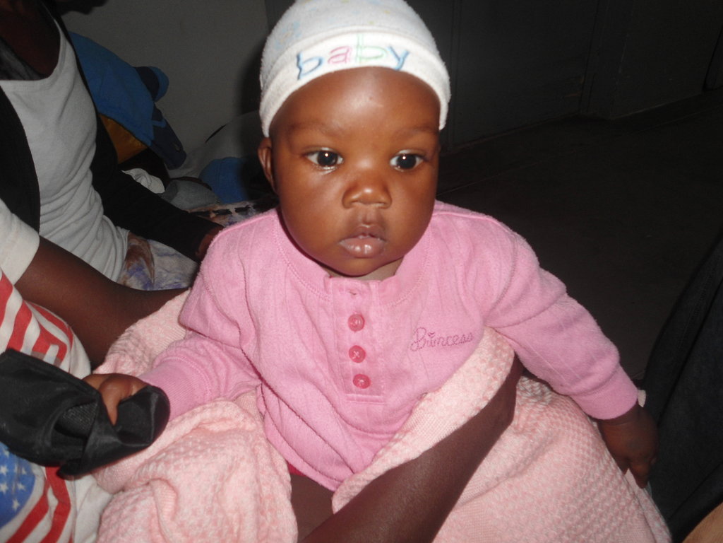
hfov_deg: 67.3
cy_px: 272
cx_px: 362
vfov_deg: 53.1
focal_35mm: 26
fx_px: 543
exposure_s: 1/30
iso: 80
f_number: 2.8
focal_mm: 4.7
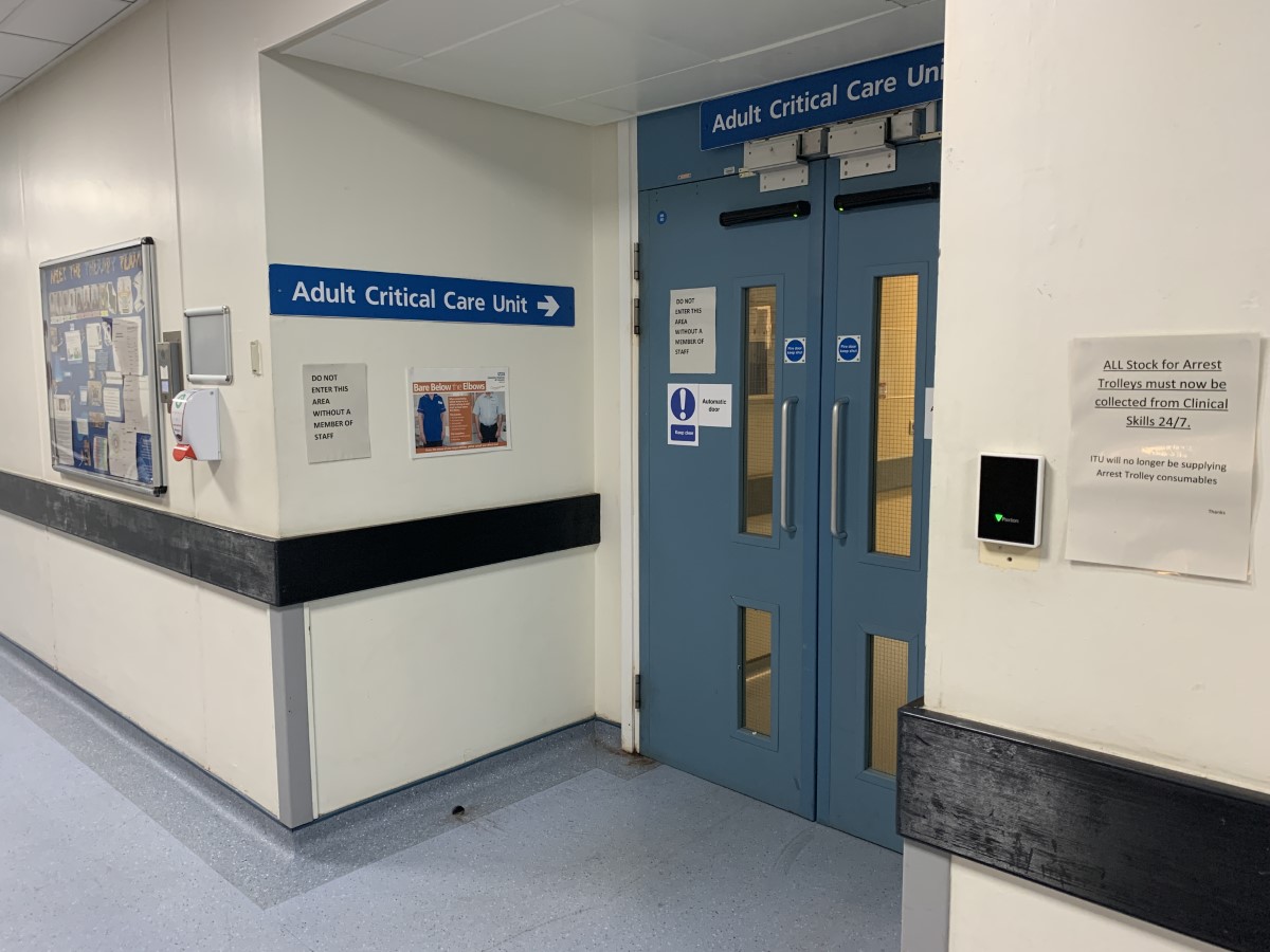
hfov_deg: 67.3
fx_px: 954
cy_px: 476
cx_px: 635
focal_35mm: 26
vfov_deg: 53.1
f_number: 1.8
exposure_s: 1/50
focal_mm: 4.25
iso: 125
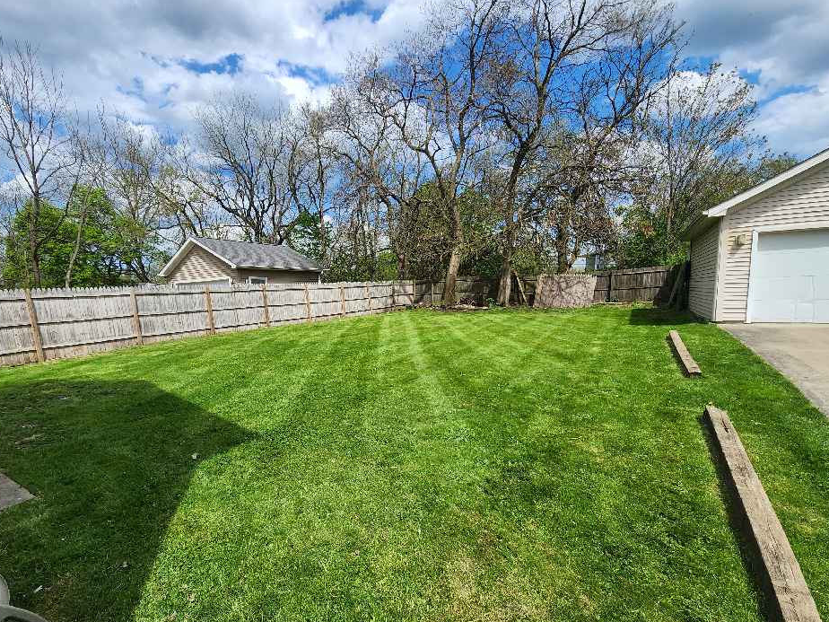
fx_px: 359
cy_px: 355
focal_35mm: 15
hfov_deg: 97.9
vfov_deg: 81.3
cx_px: 379
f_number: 2.2
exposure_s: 1/2000
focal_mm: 2.2
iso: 50
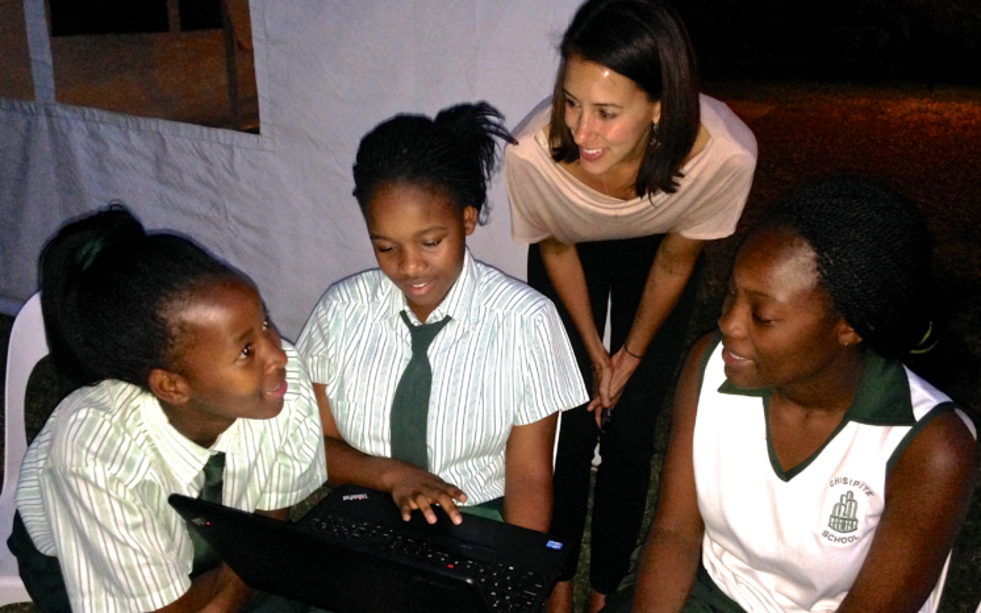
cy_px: 378
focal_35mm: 36
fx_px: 962
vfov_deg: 35.2
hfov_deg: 54.0
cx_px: 485
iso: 320
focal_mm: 4.12
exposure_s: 1/16
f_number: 2.4
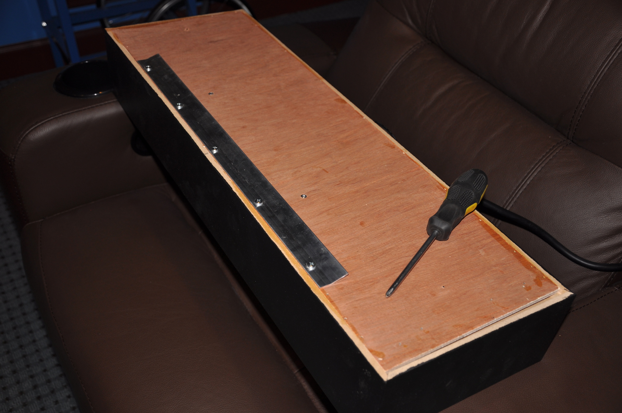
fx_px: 647
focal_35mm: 38
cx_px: 311
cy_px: 206
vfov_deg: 35.4
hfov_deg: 51.3
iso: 200
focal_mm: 25
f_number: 4
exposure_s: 1/60
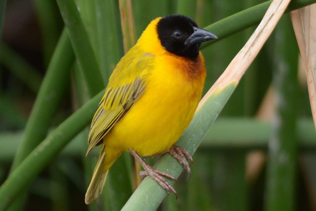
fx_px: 6583
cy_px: 106
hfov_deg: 2.7
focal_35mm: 750
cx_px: 158
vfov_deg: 1.8
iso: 400
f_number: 6.3
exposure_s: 1/250
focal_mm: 500
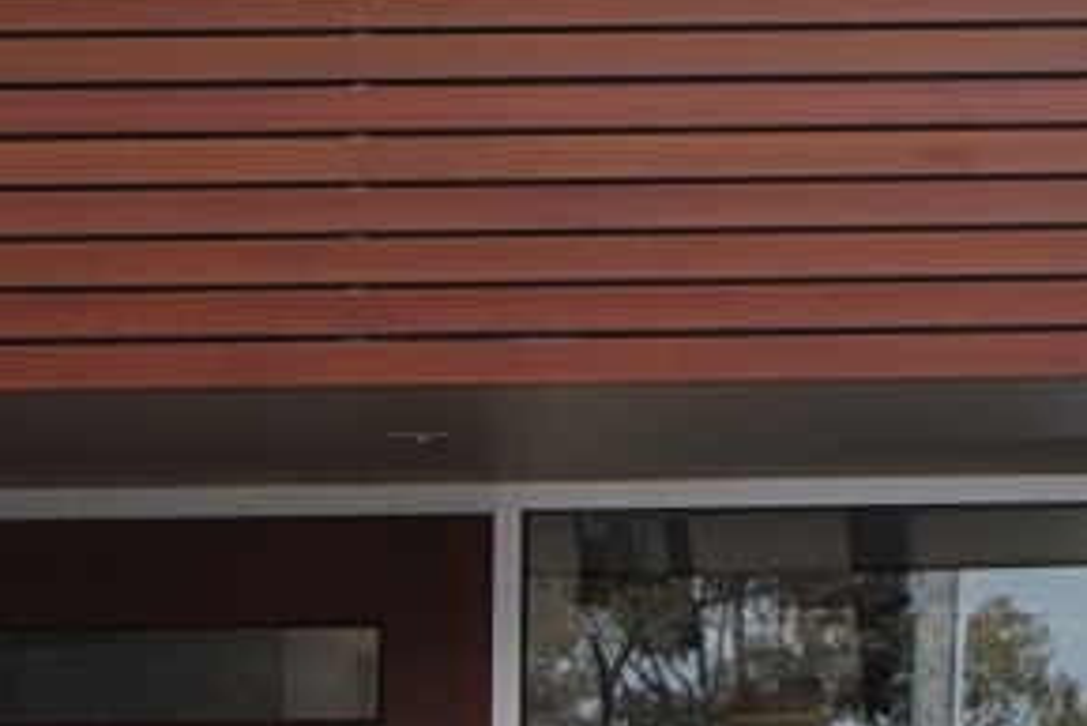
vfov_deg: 7.6
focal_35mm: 181
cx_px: 1501
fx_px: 5468
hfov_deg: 11.0
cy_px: -49
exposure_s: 1/200
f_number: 7.1
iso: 100
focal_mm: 18
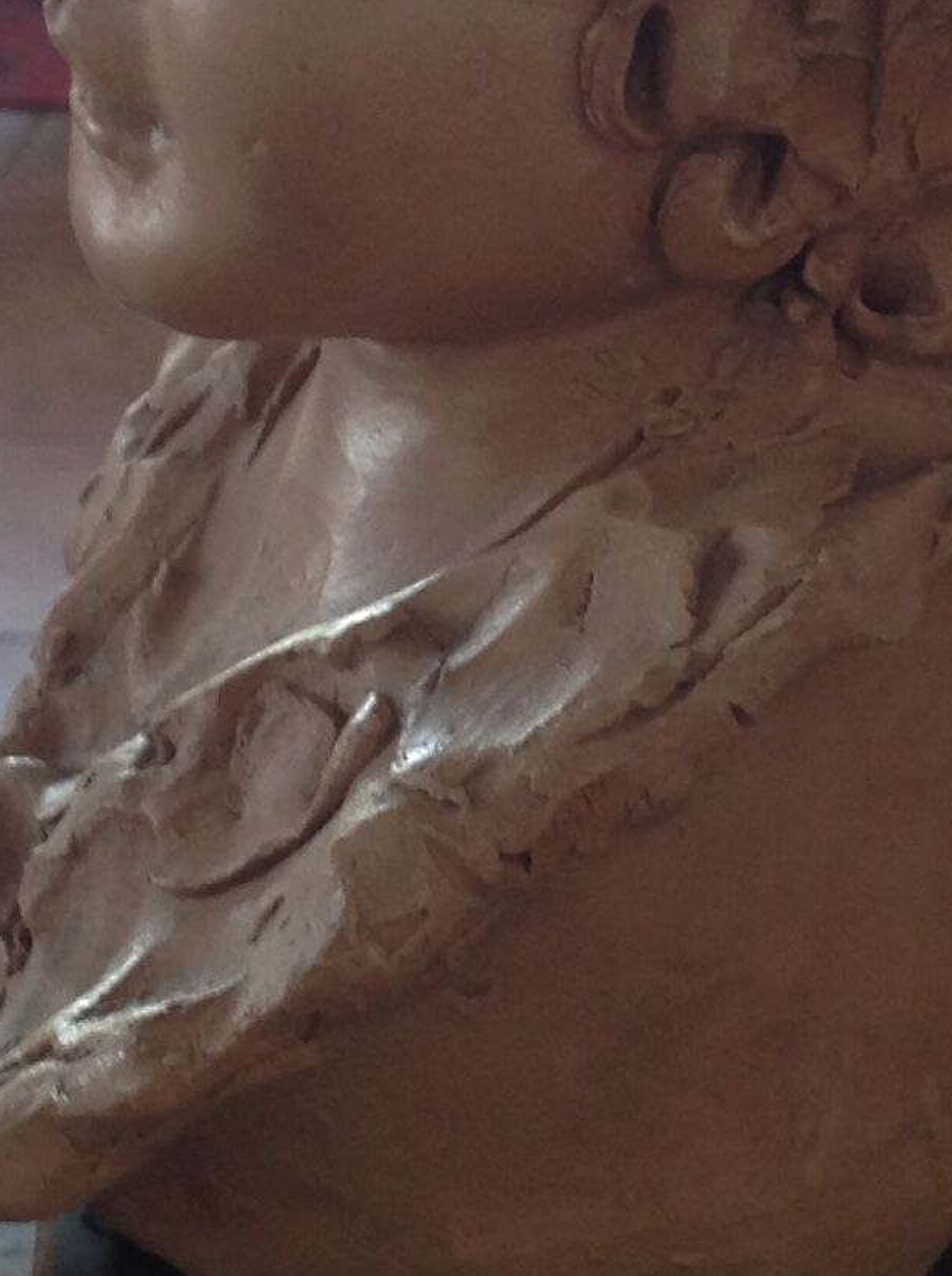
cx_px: 601
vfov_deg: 17.7
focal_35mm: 111
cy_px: 444
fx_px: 4082
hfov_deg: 13.3
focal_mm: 4.28
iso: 80
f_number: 2.4
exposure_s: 1/15
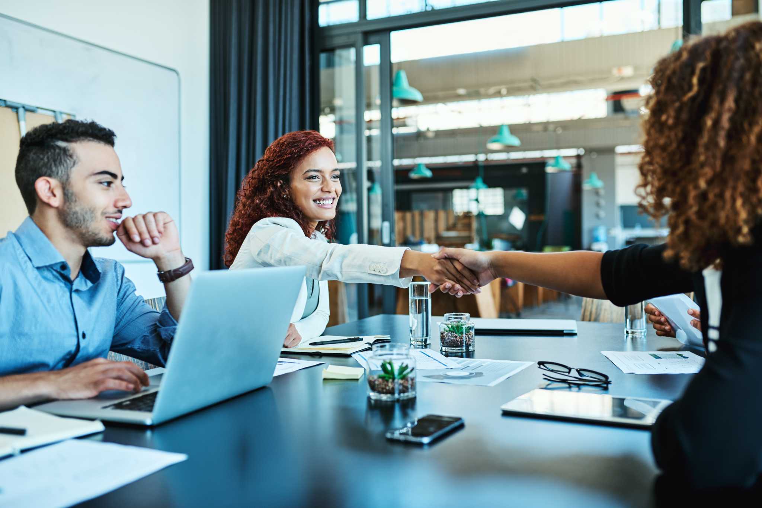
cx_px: 381
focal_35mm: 35
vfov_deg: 37.9
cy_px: 254
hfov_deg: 54.4
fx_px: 741
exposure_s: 1/320
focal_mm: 35
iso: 200
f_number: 2.2
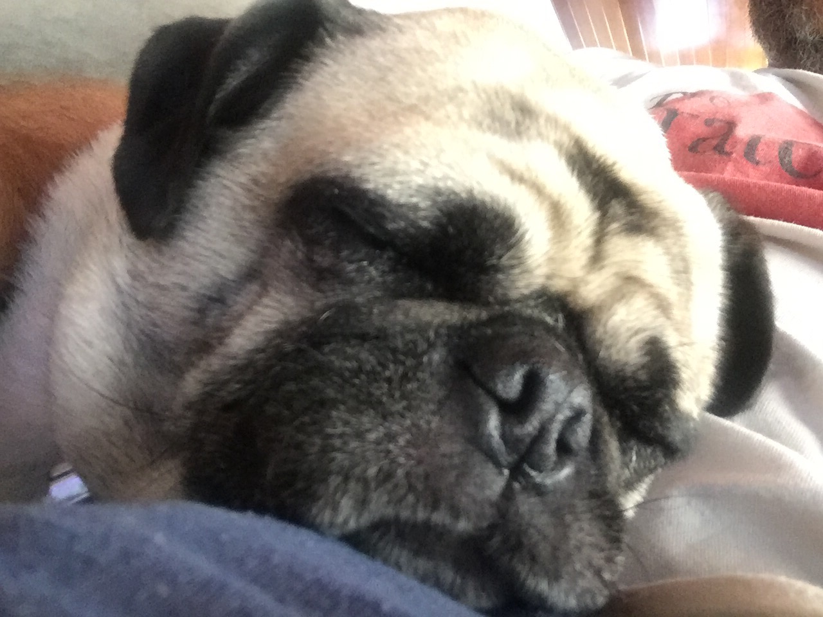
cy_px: 308
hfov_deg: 58.4
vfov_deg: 45.4
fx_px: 737
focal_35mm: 31
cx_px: 412
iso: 400
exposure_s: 1/15
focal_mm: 2.65
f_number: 2.2
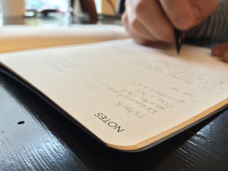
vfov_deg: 45.4
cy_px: 85
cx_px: 109
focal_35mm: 31
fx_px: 204
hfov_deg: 58.3
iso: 100
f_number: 2.2
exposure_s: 1/30
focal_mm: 4.15
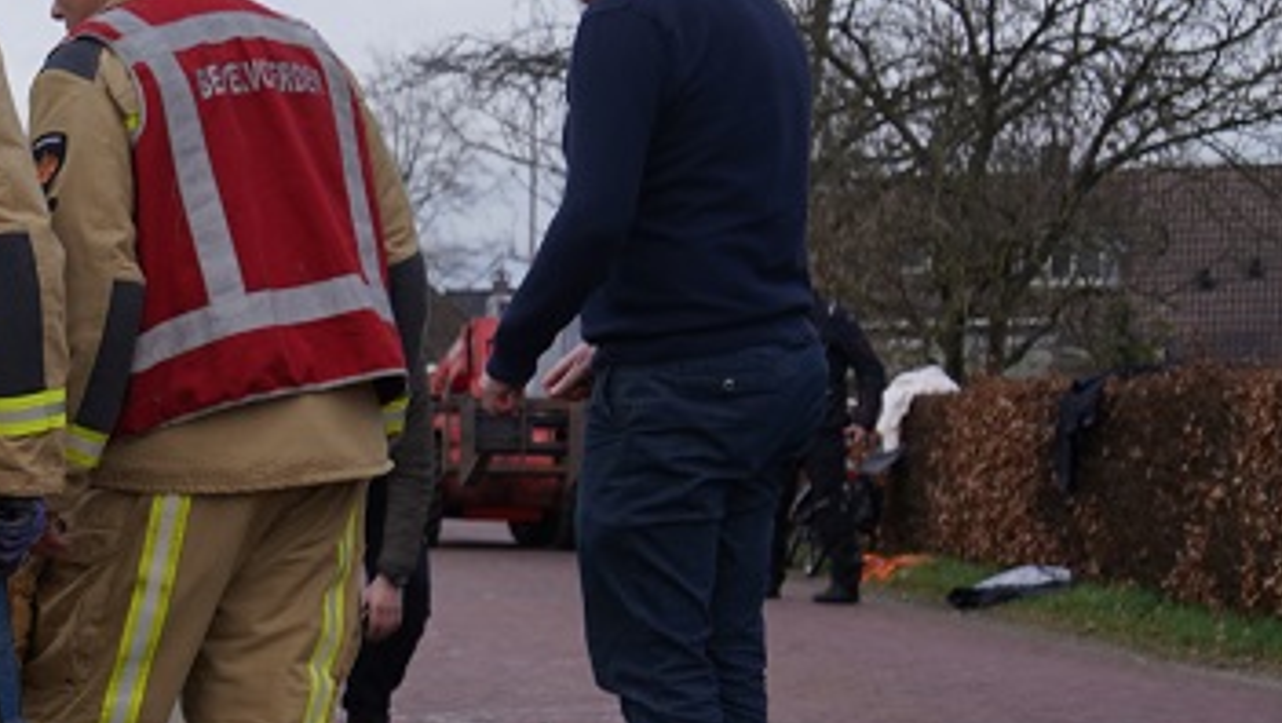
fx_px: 3504
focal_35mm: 103
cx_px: -650
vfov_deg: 11.7
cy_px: 632
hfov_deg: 18.4
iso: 100
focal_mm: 32
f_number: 7.1
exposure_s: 1/125
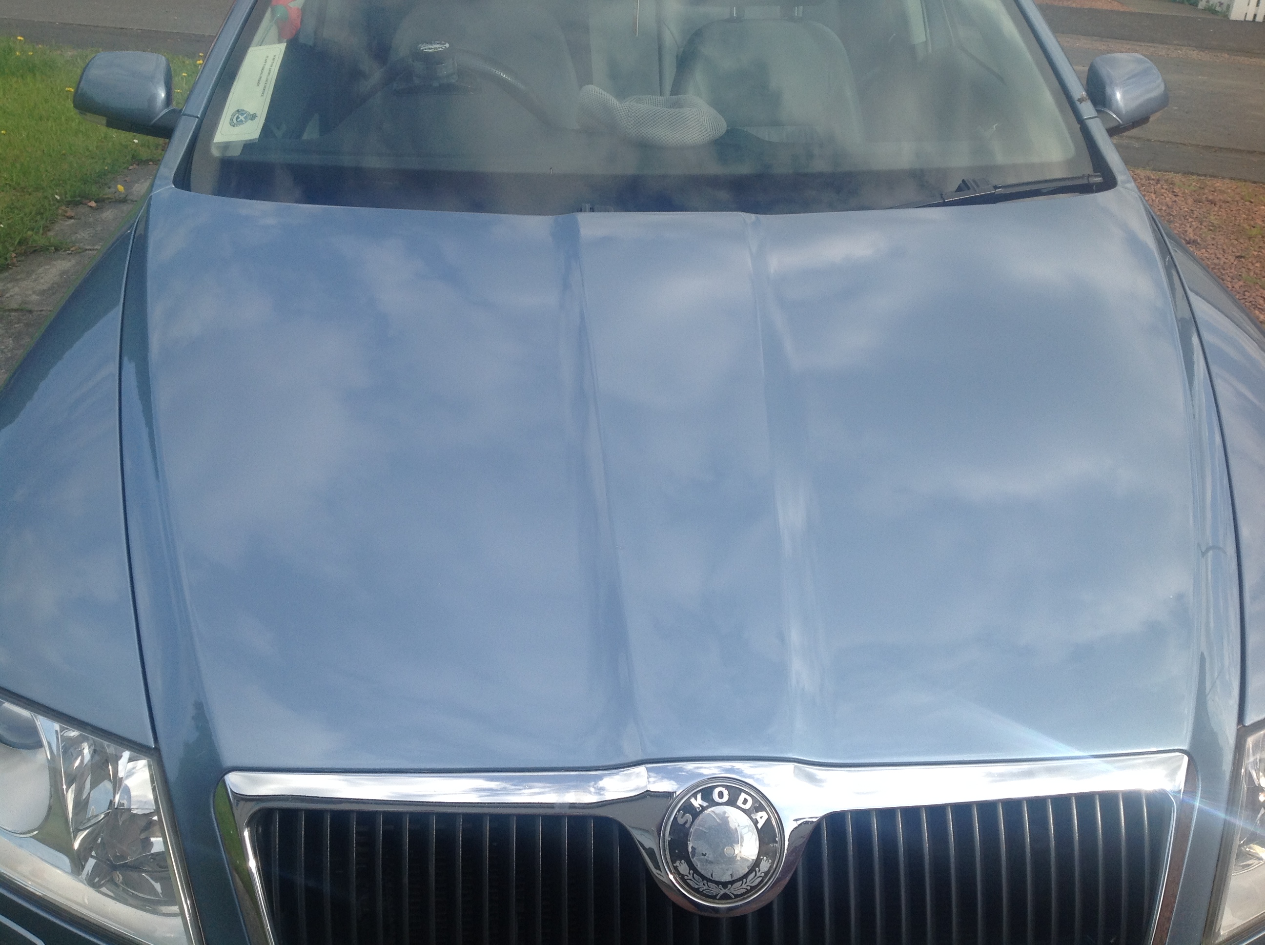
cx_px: 632
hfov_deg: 52.7
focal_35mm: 35
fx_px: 1277
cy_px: 472
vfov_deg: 40.6
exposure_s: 1/737
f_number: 2.4
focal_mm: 4.28
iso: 50
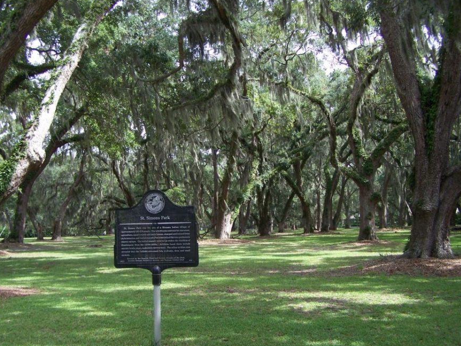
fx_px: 560
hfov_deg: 44.8
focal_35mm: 42
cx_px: 216
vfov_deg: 34.4
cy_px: 177
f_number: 2.8
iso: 64
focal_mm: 6.3
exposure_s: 1/250
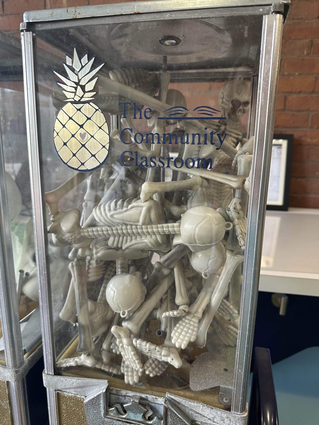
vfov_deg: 71.6
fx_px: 295
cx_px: 160
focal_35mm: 24
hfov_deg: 56.8
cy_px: 212
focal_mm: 6.86
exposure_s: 1/120
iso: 200
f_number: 1.78
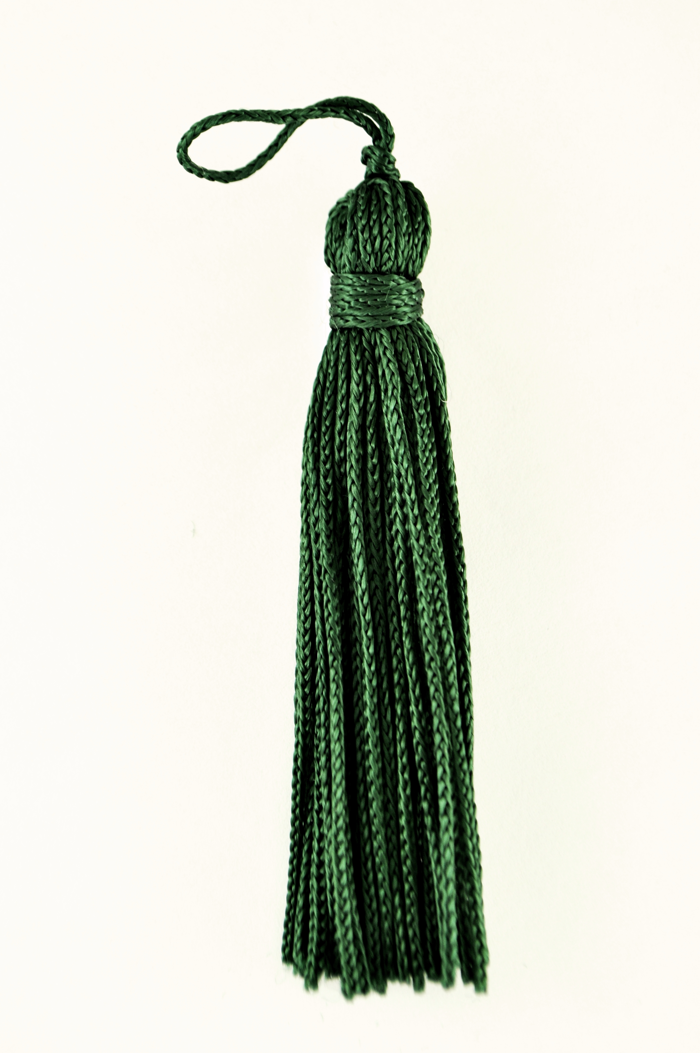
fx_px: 2412
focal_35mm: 82
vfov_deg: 24.6
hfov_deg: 16.5
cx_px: 350
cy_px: 526
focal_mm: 55
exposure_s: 1/30
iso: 200
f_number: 8
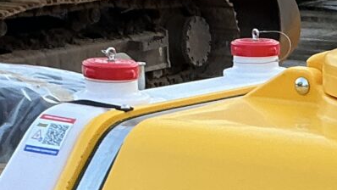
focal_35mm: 157
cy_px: 301
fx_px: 1403
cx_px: 473
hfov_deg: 13.1
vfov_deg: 7.6
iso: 32
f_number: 1.8
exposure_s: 1/122
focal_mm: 3
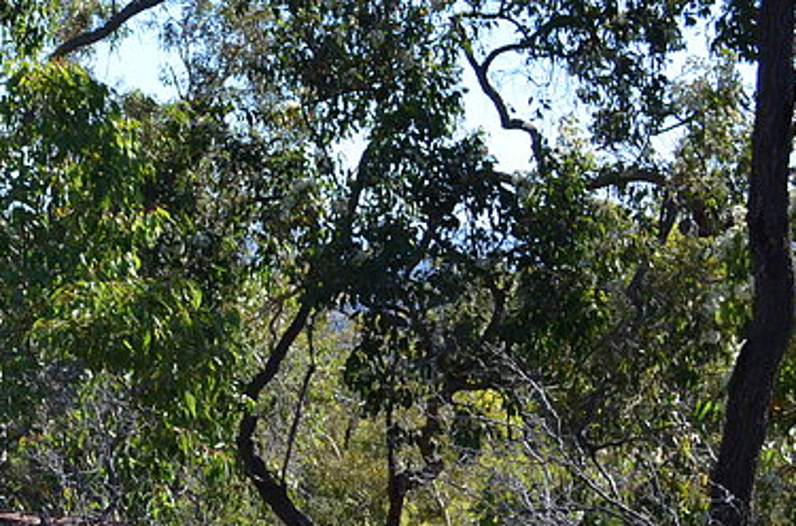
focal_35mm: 93
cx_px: -204
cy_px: 606
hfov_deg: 20.3
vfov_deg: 14.2
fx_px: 2051
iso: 200
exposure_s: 1/250
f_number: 8
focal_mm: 22
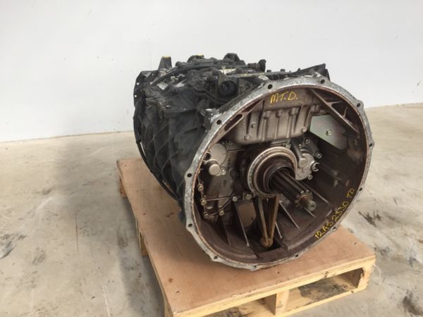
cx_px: 212
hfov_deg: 61.7
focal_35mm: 29
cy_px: 158
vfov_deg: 48.2
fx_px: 354
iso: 40
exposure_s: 1/100
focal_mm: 4.15
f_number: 2.2
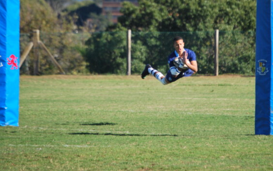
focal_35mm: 434
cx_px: 163
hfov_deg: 4.8
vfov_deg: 3.0
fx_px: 3230
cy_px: 78
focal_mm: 200
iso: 200
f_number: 5.6
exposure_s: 1/640
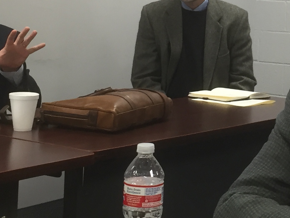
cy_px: 10
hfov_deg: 19.0
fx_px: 855
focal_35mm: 102
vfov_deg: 14.3
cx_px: 253
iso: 64
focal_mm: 4.15
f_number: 2.2
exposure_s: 1/30
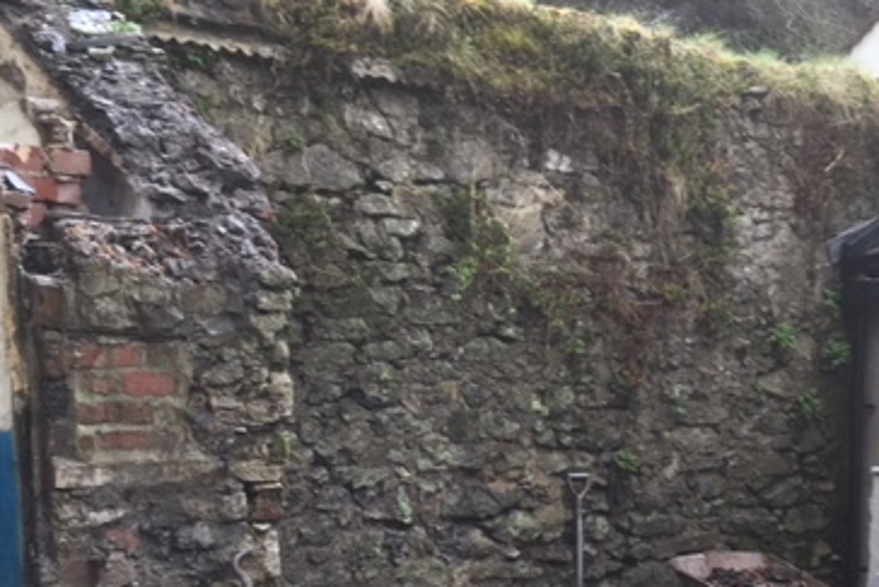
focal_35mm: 53
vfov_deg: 24.7
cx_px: 471
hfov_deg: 37.5
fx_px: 1295
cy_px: 548
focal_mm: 4.15
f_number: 2.2
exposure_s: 1/100
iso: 40
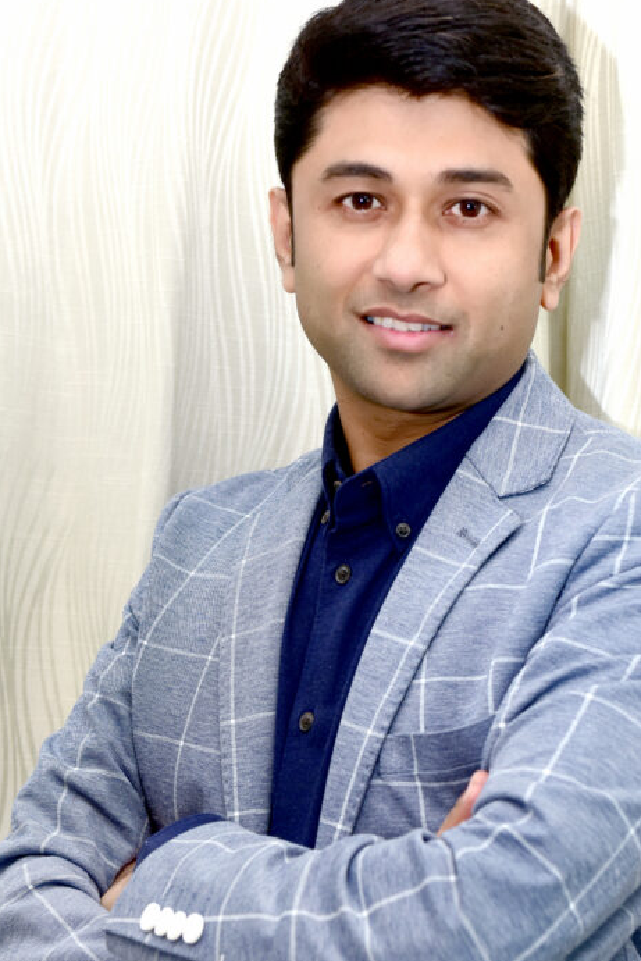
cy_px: 604
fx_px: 2296
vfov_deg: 23.6
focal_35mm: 86
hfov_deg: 15.9
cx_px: 405
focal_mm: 58
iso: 250
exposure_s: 1/125
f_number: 5
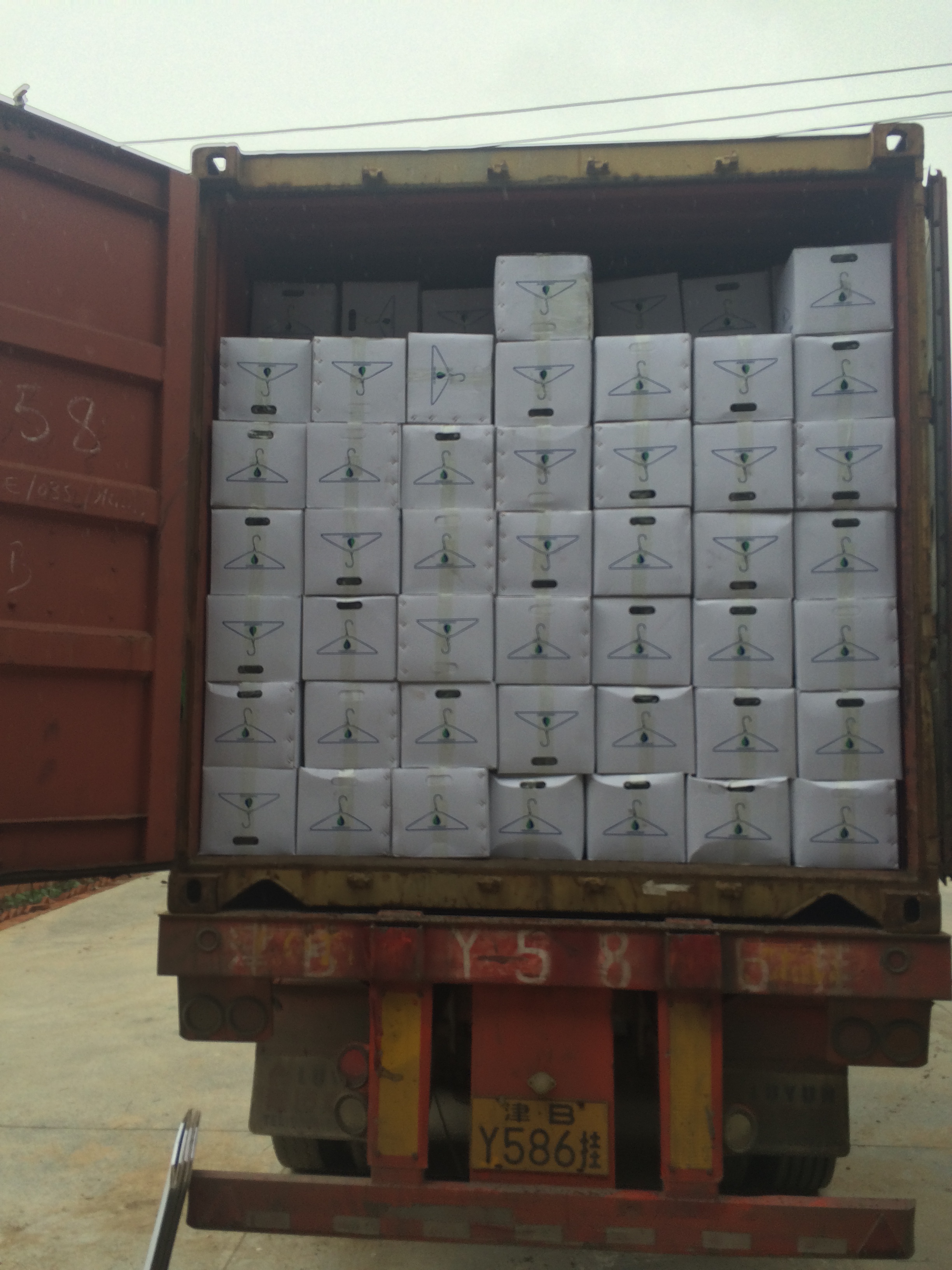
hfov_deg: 48.2
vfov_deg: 61.7
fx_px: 1063
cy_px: 635
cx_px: 476
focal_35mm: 29
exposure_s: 1/432
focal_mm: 4.15
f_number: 2.2
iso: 32
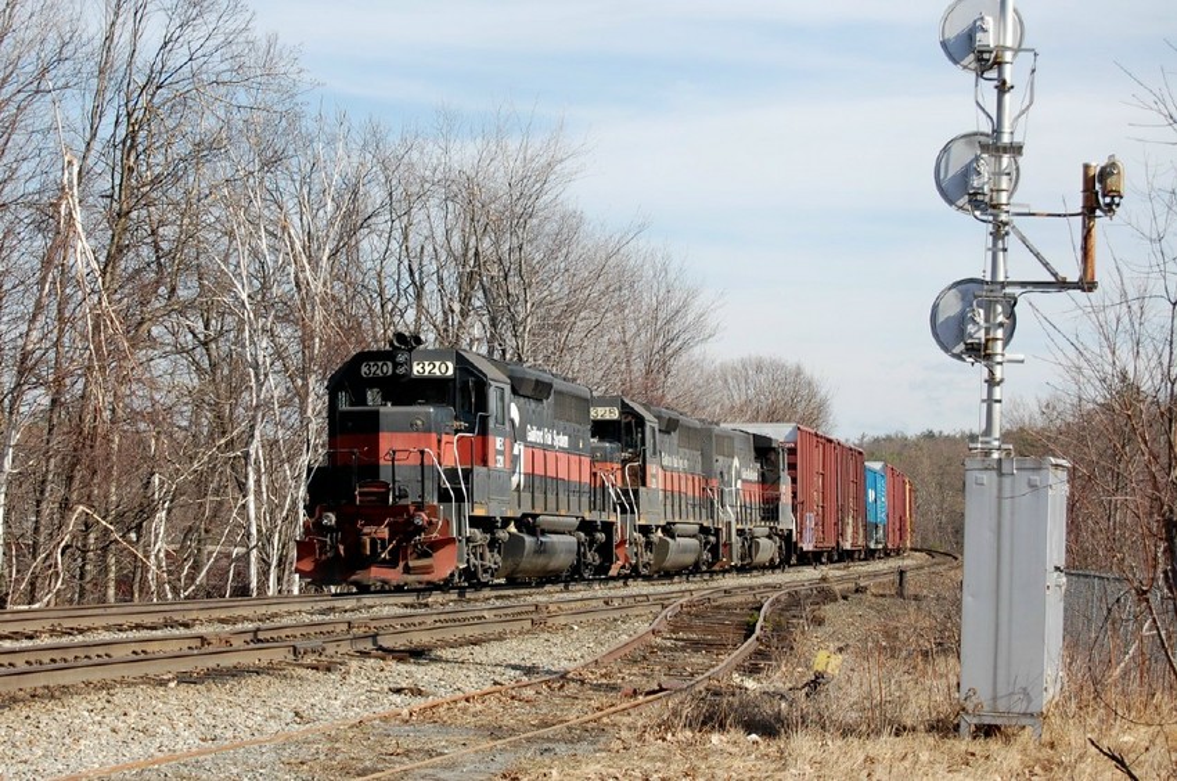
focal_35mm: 82
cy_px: 390
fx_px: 2693
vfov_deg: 16.5
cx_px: 588
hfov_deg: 24.7
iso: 200
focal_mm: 55
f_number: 9
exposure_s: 1/320
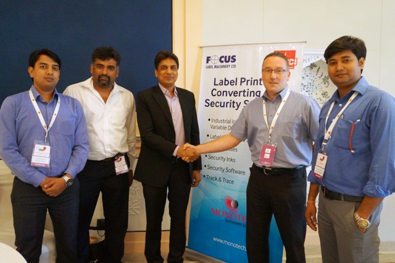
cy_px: 132
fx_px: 329
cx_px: 198
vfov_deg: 43.5
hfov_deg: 62.0
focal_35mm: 30
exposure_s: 1/13
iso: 3200
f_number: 4
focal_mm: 20
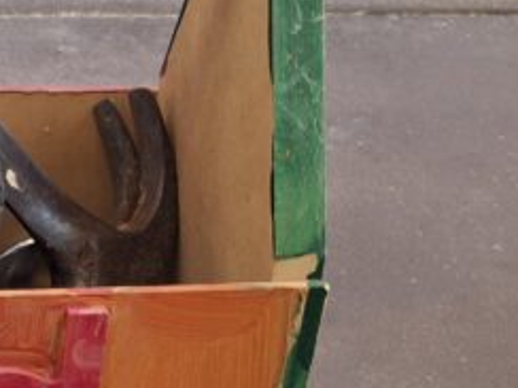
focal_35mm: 105
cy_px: 288
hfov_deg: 17.3
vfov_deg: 14.0
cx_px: -206
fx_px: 1571
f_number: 1.8
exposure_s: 1/50
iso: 200
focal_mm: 4.69
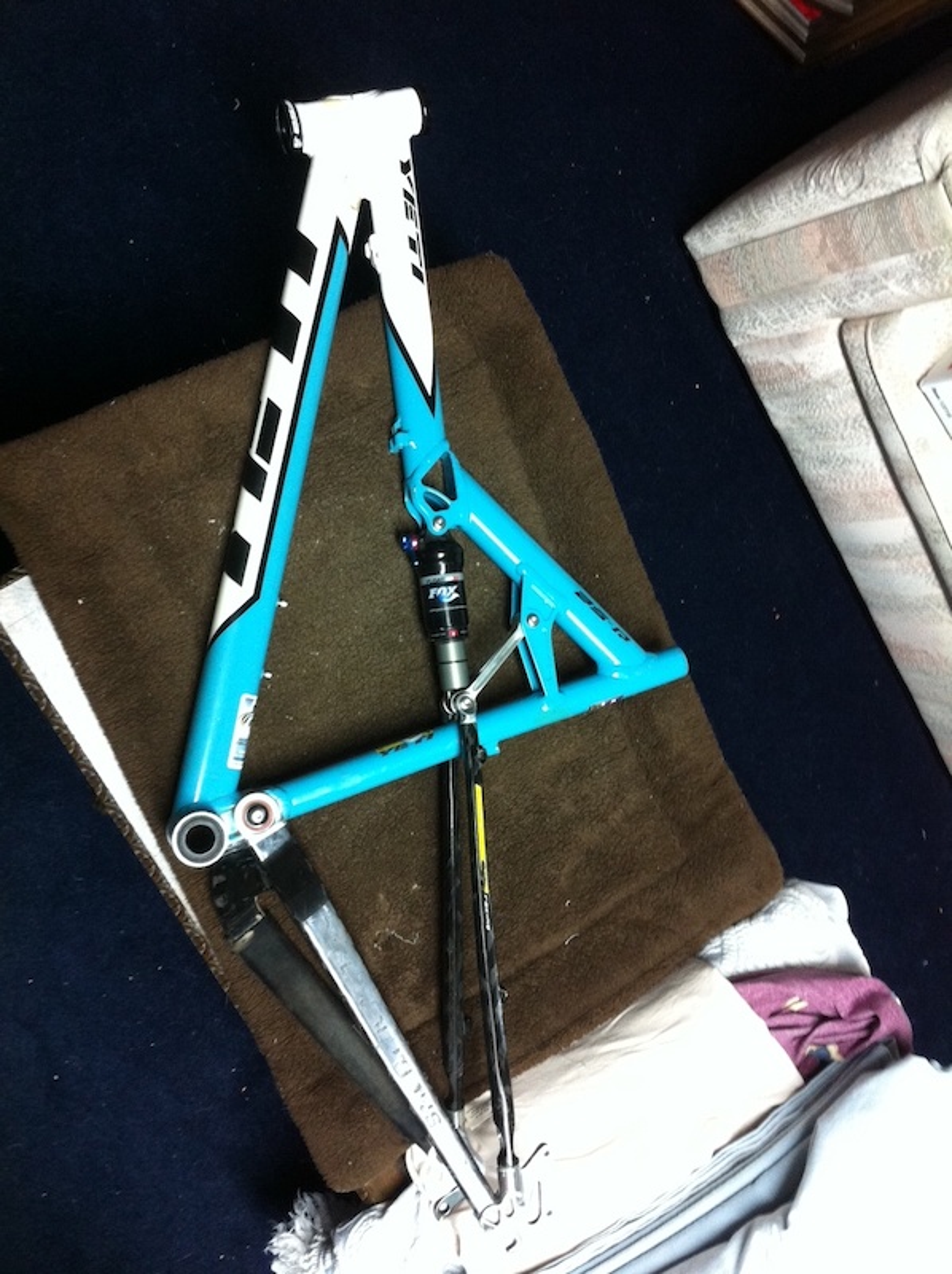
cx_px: 476
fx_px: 1286
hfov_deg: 40.6
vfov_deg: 52.7
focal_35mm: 35
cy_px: 637
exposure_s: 1/15
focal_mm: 3.85
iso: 250
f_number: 2.8
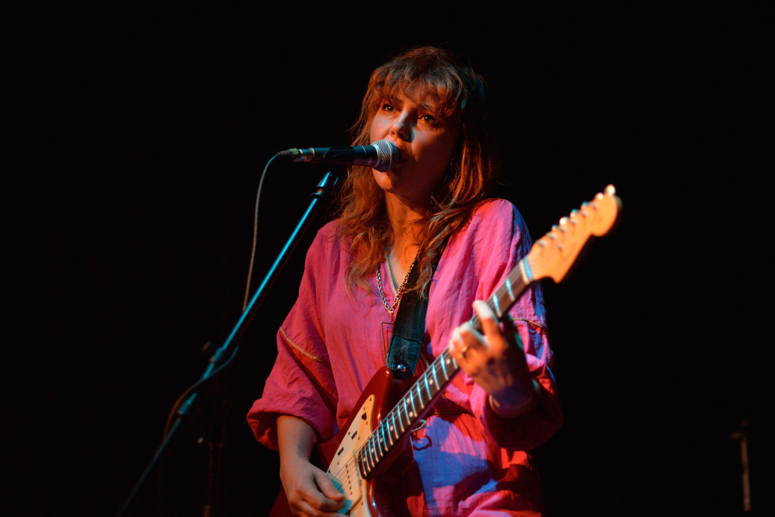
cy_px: 258
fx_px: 1830
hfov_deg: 23.9
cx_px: 388
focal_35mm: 85
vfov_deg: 16.1
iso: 3200
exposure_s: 1/200
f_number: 1.8
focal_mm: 85
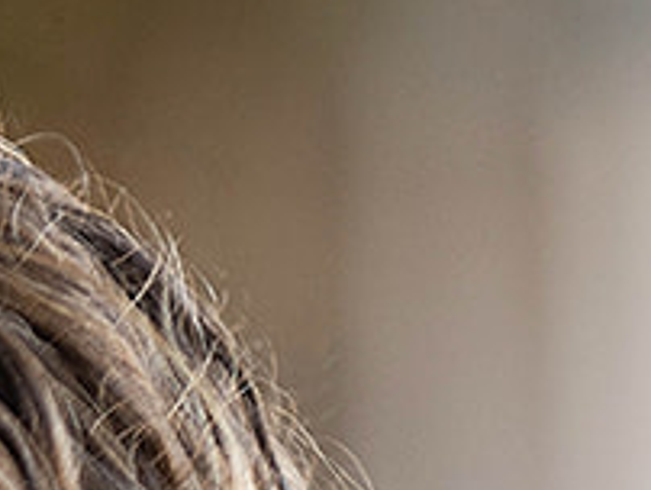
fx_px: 20071
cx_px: -889
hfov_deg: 1.9
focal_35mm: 1066
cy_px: 1298
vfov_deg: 1.4
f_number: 2.8
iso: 160
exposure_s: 1/250
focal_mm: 140
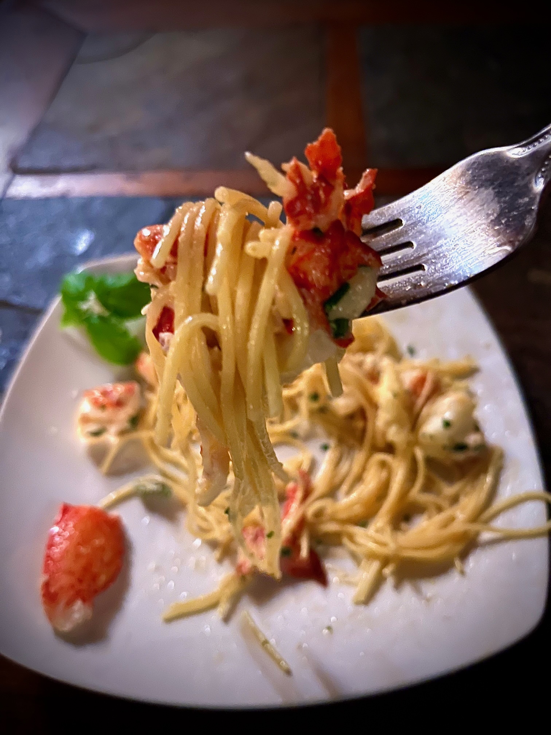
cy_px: 368
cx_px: 276
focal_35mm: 26
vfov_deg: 67.3
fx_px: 552
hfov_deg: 53.1
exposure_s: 1/9
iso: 1000
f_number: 1.6
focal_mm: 5.1
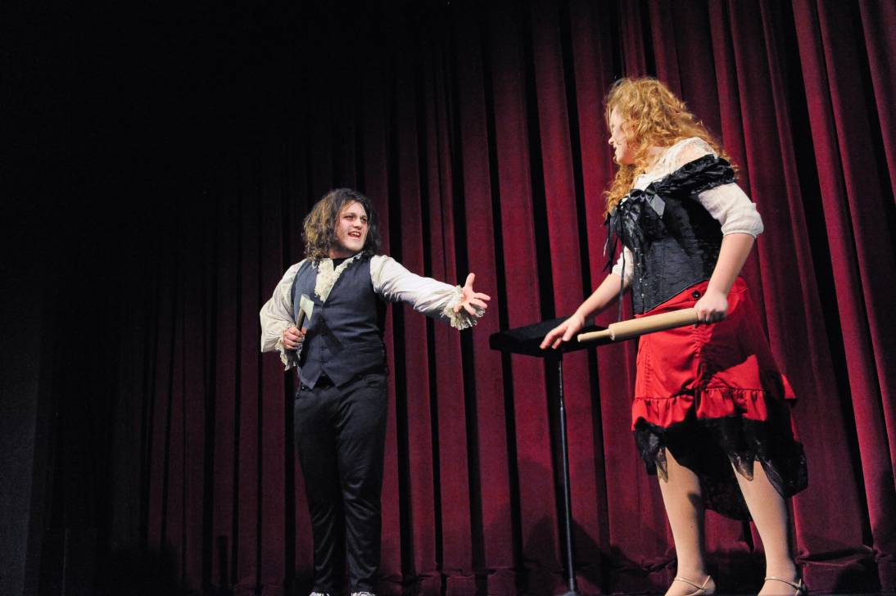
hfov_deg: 50.7
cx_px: 448
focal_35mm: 38
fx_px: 945
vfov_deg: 35.0
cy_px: 298
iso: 6400
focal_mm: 38
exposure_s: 1/200
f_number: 6.3
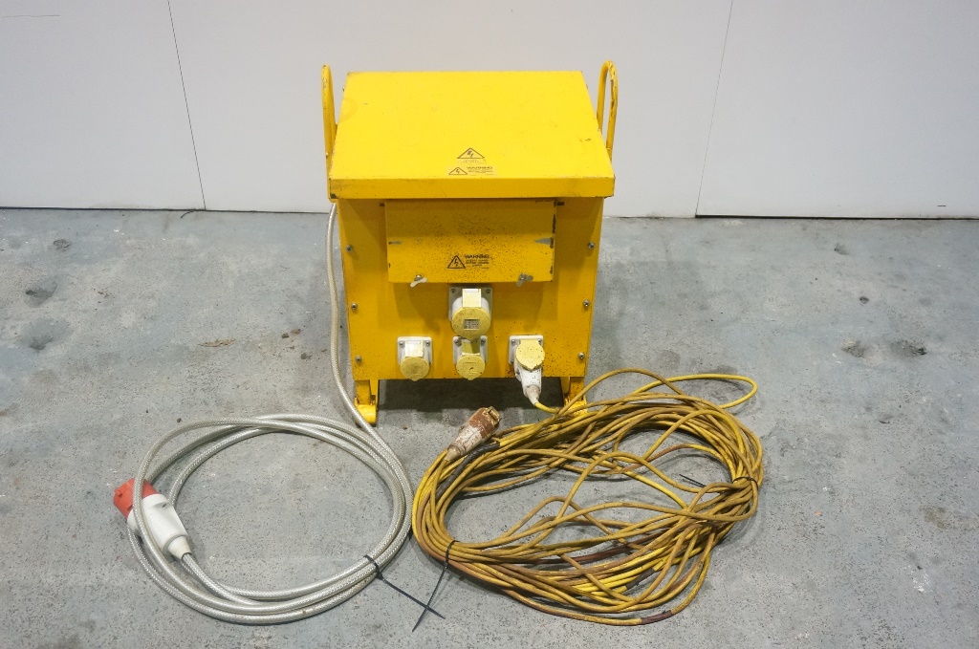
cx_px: 490
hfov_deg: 53.2
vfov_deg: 36.7
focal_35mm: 36
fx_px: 977
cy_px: 324
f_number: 4.5
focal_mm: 24
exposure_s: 1/60
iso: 2500
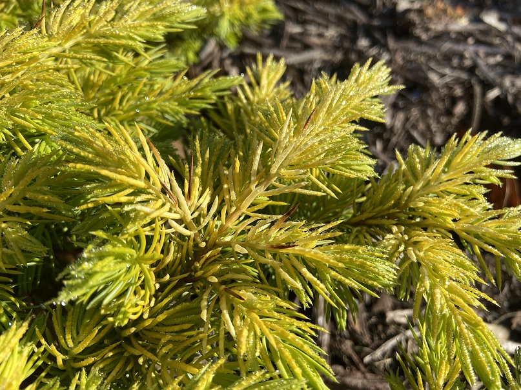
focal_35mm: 26
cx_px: 260
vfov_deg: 53.1
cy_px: 195
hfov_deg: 67.3
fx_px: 391
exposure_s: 1/1927
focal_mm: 4.25
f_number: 1.8
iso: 32
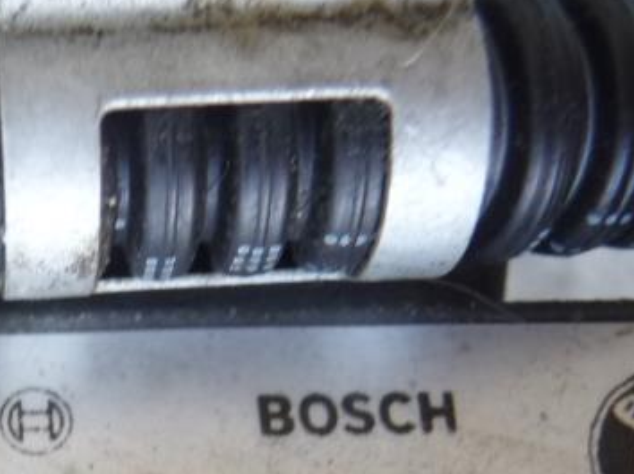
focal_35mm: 84
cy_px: 676
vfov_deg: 16.3
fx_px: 1537
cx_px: -50
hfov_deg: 22.1
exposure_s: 1/30
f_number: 3.3
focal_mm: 4.7
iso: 160
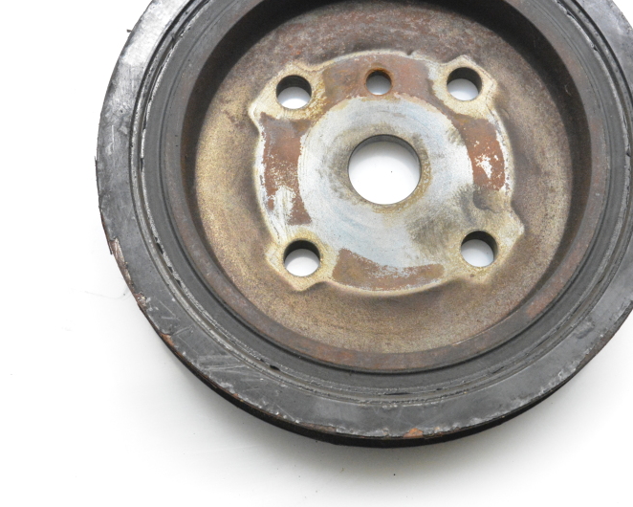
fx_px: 1387
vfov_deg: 20.7
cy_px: 184
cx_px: 377
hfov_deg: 25.7
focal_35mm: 74
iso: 6400
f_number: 10
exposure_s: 1/400
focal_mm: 34
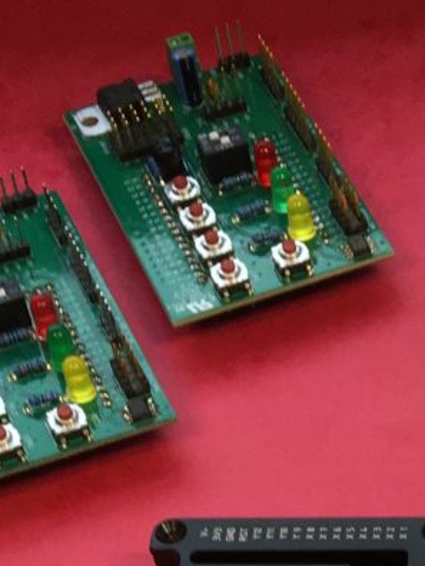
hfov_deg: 11.5
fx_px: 2046
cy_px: 1098
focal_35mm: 125
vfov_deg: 13.7
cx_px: 591
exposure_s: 1/50
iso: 32
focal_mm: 4.15
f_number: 2.2
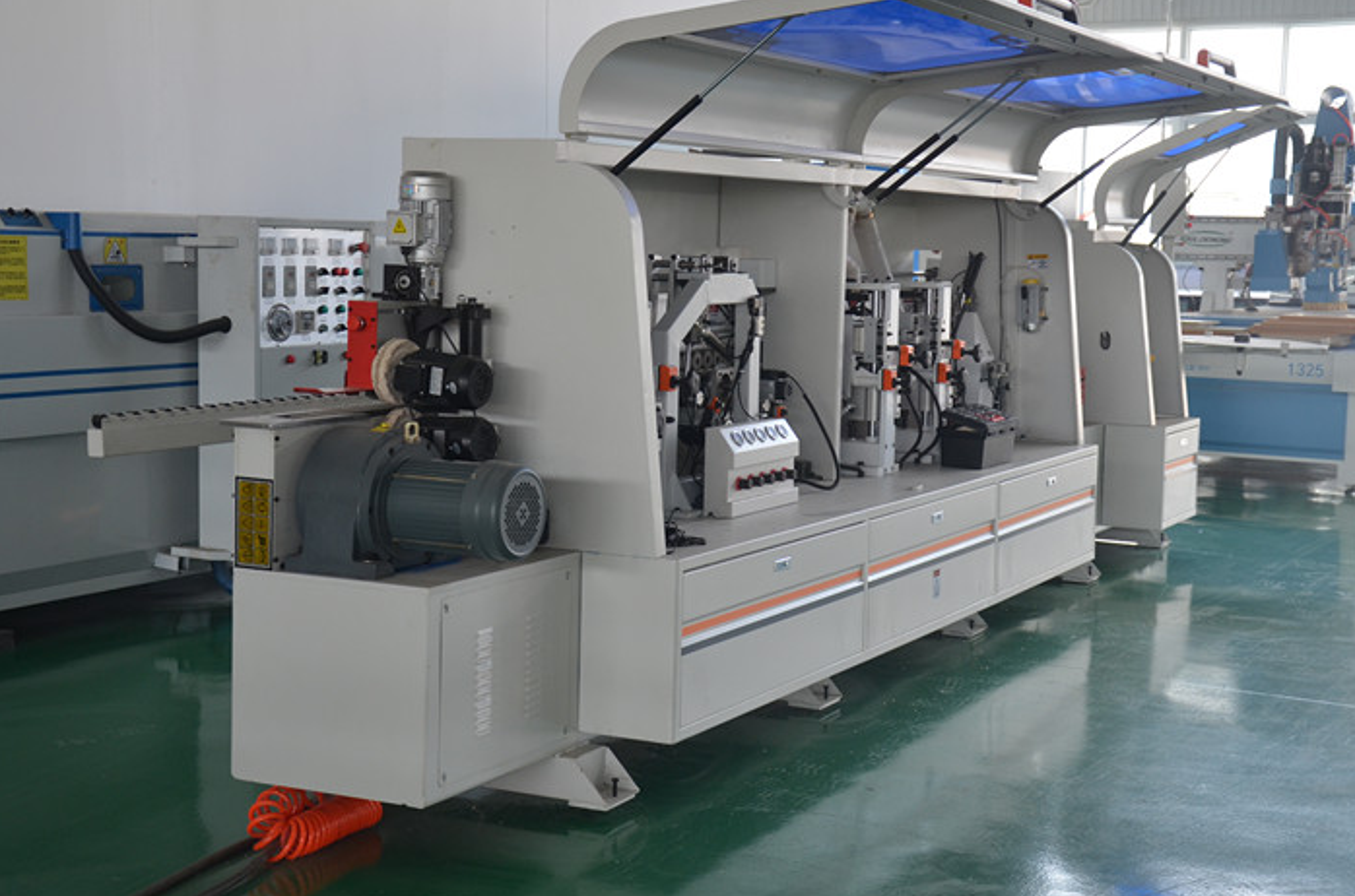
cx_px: 757
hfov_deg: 36.3
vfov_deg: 24.5
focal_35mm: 55
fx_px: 2065
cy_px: 410
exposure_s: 1/60
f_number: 4.2
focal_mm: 32
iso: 400
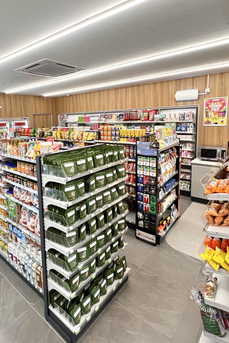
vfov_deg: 86.2
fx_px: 181
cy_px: 144
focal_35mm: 19
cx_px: 86
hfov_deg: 63.7
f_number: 1.8
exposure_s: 1/100
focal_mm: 1.57
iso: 80
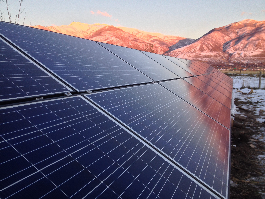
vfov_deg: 40.7
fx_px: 268
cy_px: 100
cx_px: 132
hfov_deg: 52.6
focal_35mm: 35
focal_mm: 4.28
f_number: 2.4
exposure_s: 1/120
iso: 50
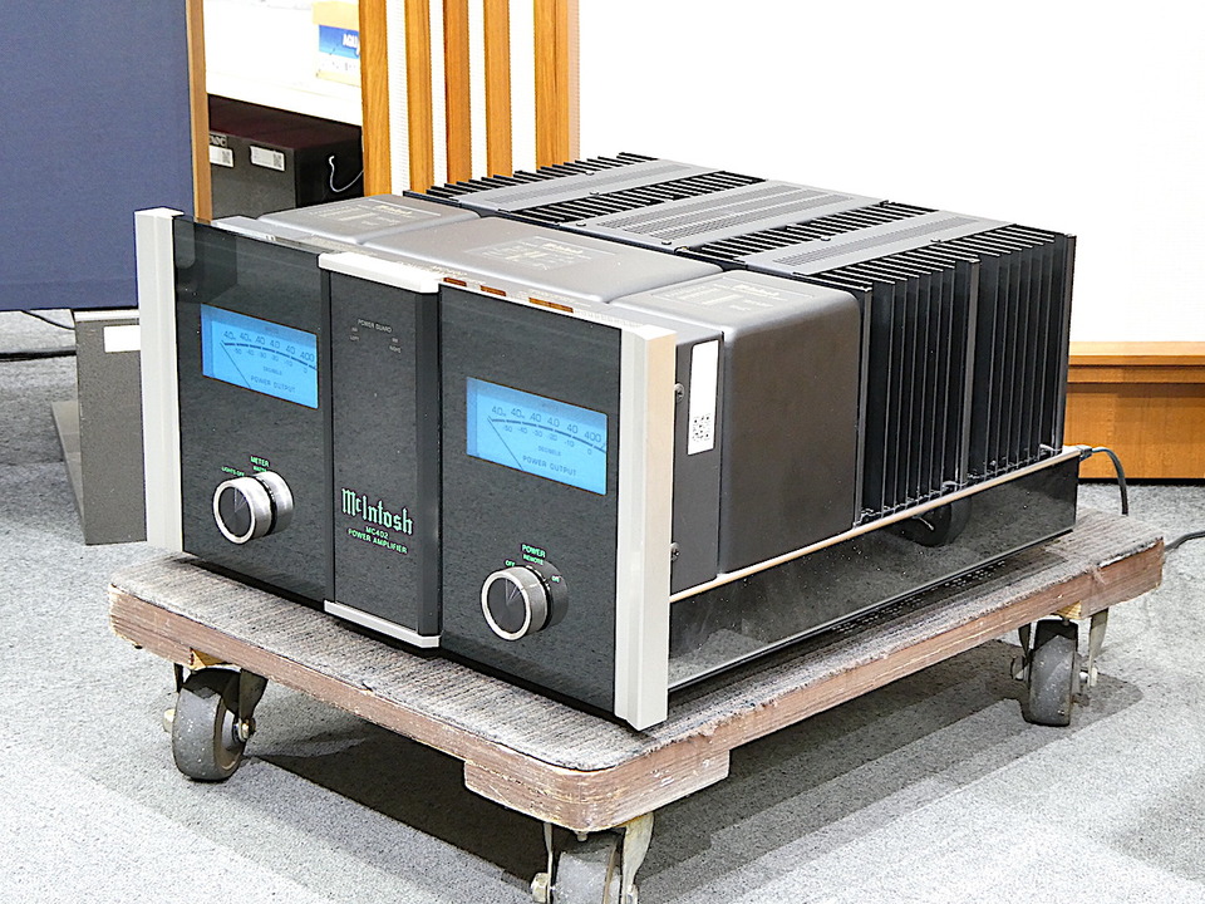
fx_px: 2437
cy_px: 452
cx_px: 602
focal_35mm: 70
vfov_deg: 21.0
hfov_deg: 27.8
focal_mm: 12.5
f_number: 6.3
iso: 400
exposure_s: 1
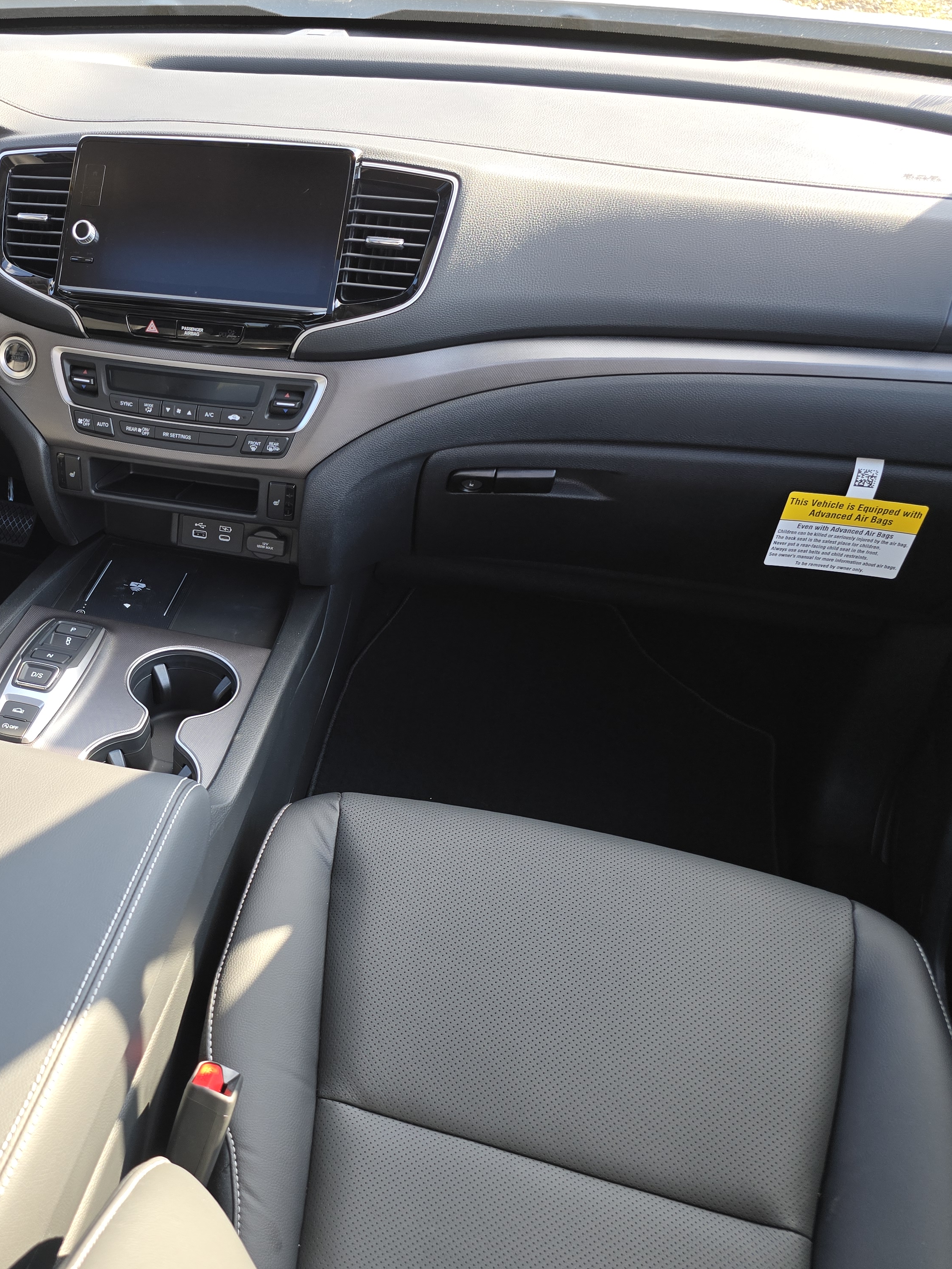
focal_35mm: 31
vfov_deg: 58.4
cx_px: 128
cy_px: 631
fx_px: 1137
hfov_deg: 42.4
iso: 50
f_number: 1.7
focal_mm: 6.3
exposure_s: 1/180
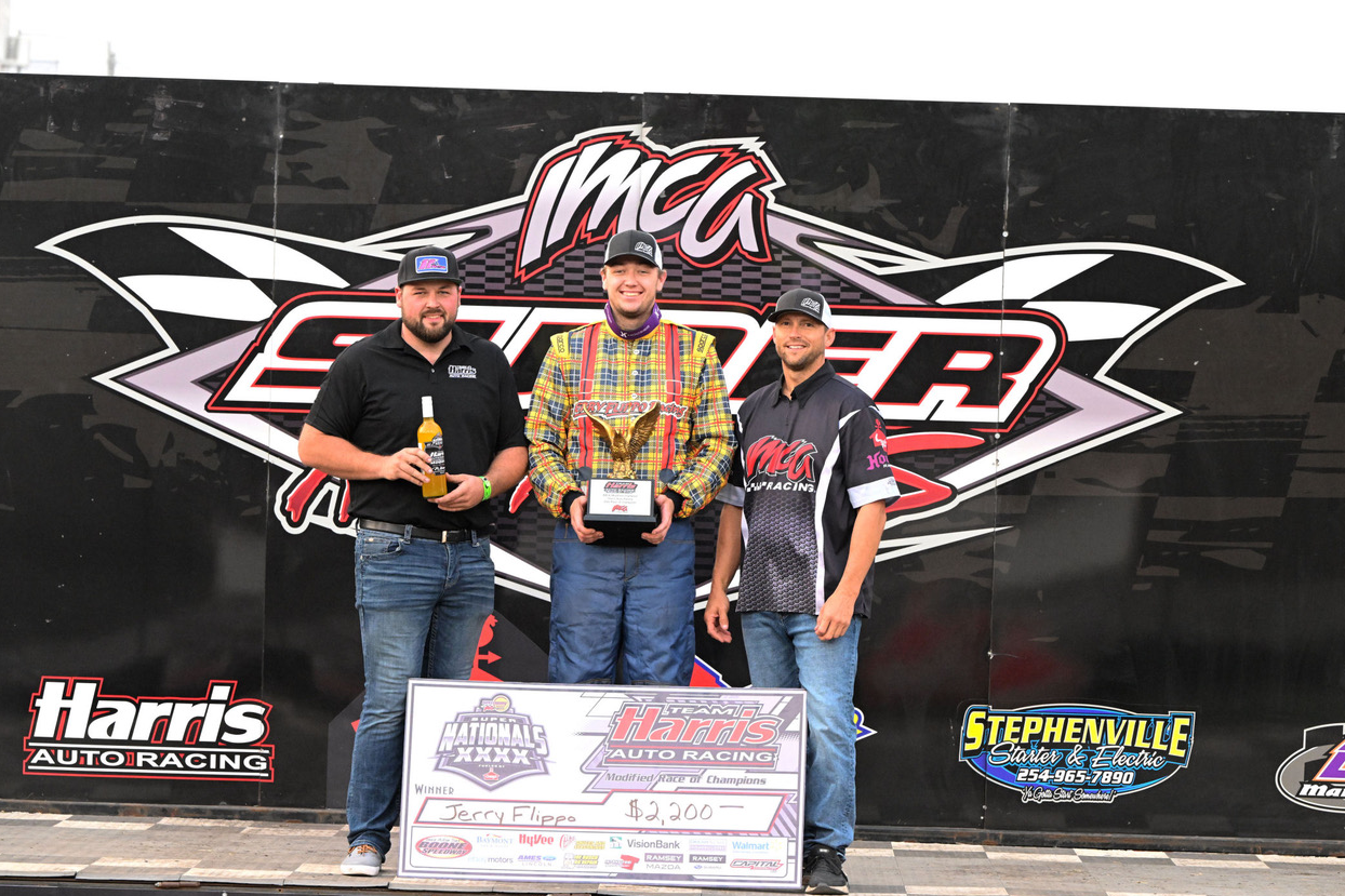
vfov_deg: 9.5
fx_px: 5379
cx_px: 687
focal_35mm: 144
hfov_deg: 14.3
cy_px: 454
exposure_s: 1/250
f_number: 5.6
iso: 7200
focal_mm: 140
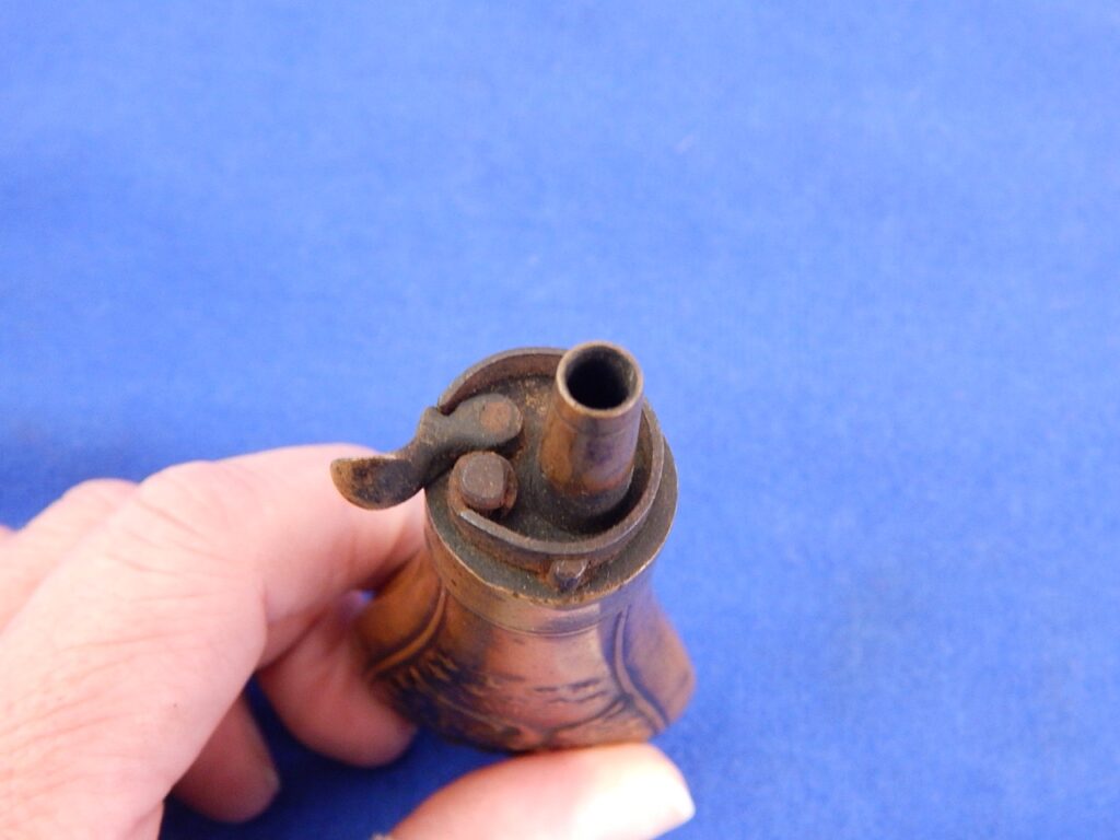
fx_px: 1100
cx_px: 560
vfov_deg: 41.8
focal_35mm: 34
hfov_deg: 54.0
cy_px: 420
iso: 500
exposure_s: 1/8
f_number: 3.3
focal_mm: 6.1
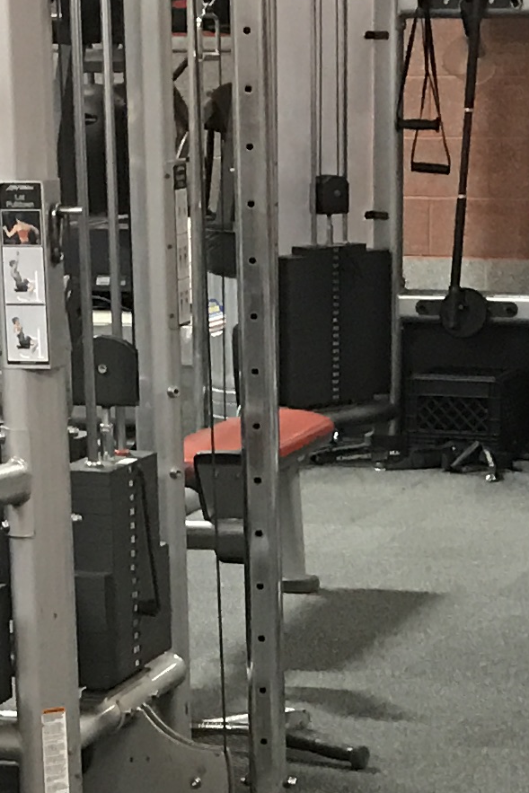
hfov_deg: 10.3
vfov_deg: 15.2
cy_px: 759
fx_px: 2930
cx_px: 352
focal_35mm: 133
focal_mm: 3.99
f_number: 1.8
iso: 100
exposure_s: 1/9
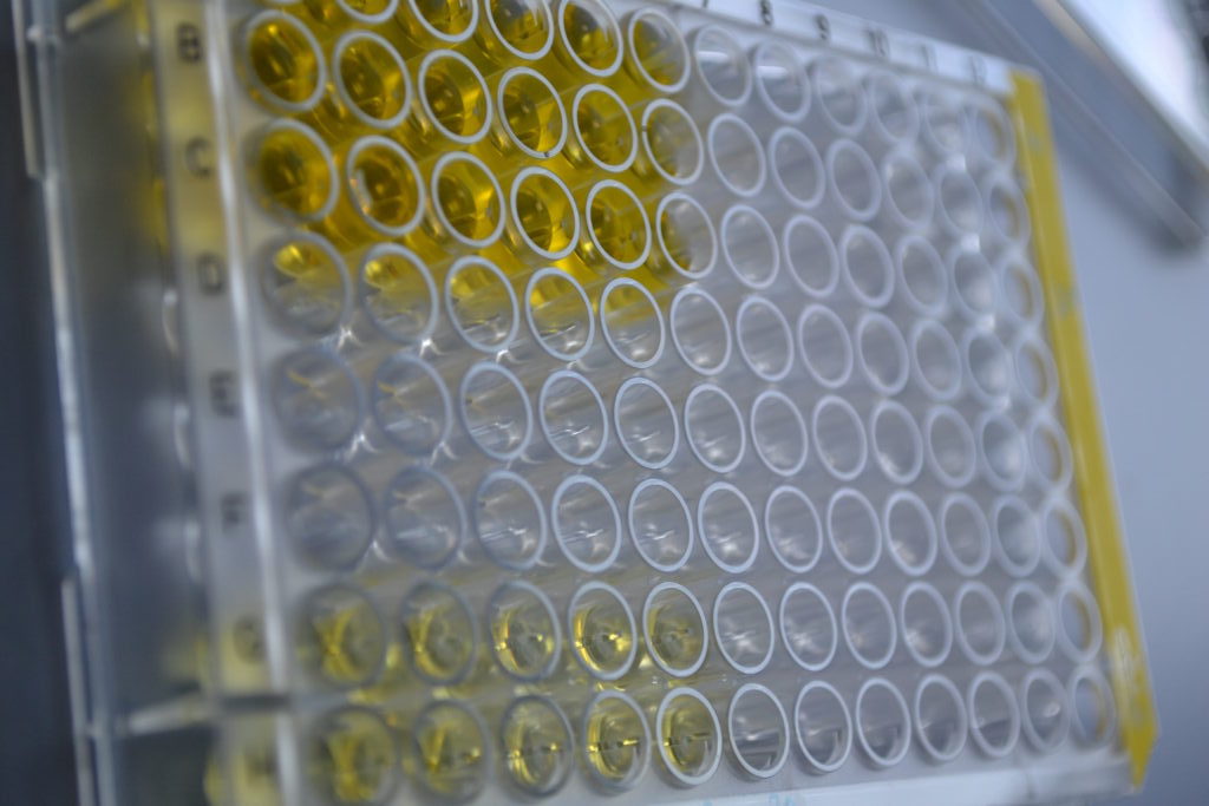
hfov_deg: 29.2
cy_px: 403
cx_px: 604
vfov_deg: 19.7
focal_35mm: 69
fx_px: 2317
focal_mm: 46
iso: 360
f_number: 5.6
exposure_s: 1/125
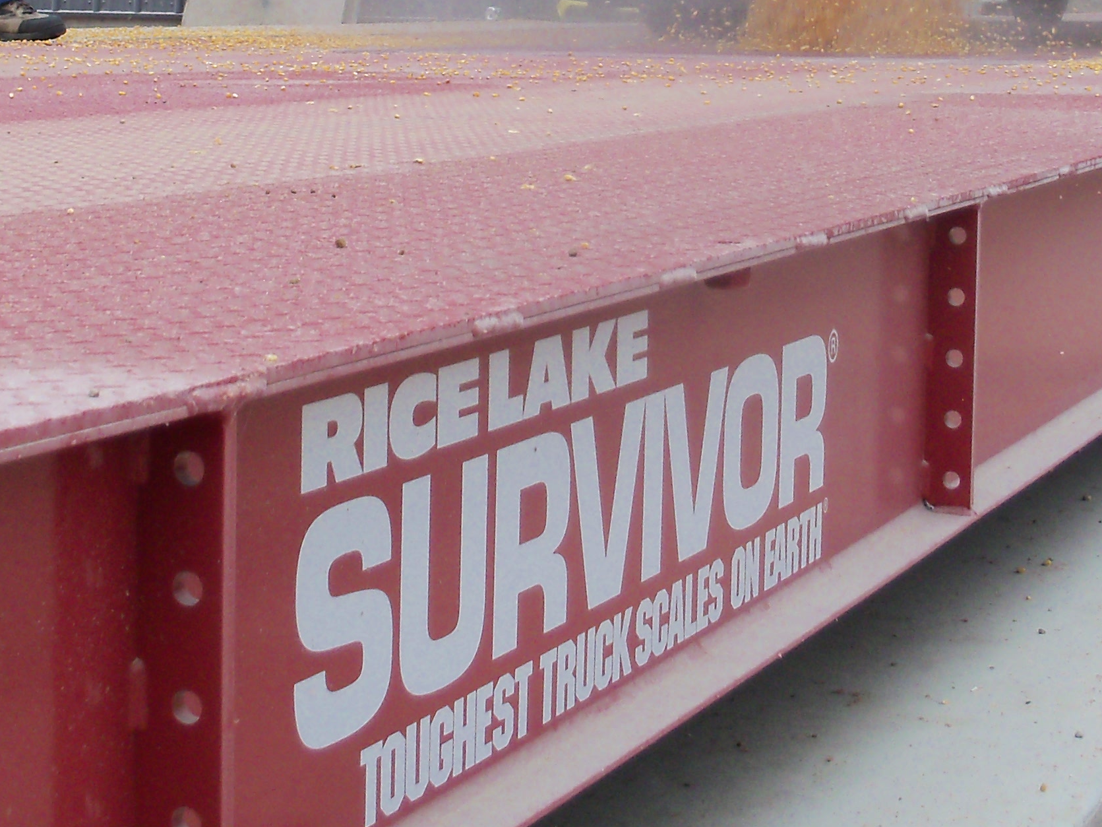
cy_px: -38
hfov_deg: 20.6
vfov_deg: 15.2
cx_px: 442
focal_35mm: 95
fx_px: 3024
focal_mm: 7.2
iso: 80
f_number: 3.1
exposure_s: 1/200
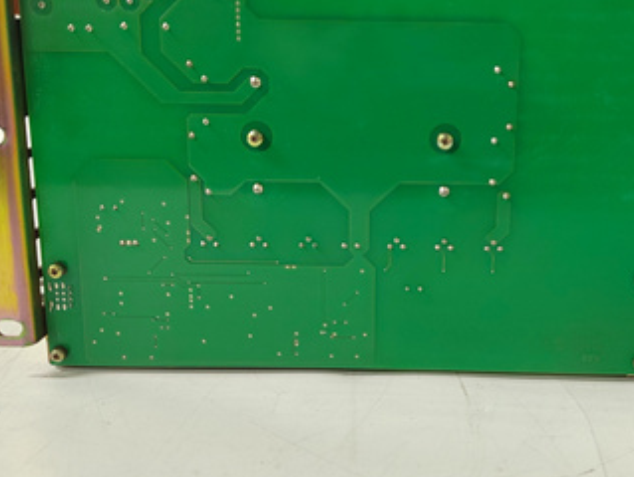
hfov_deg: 50.9
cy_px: 148
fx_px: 660
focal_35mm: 36
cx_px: 390
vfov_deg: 39.1
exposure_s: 1/50
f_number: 1.9
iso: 1484
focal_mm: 5.52
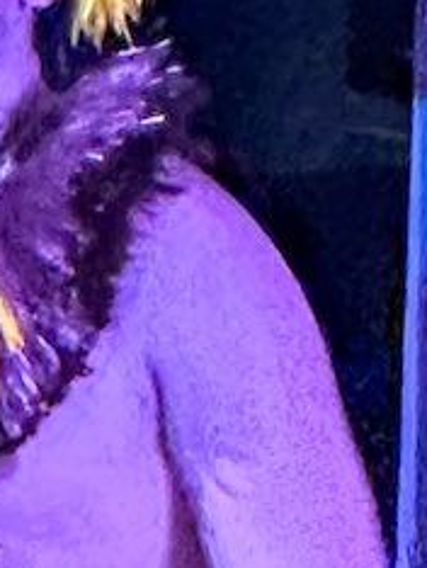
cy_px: -255
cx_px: -619
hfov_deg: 2.8
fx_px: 8635
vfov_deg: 3.8
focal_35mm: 526
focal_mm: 9
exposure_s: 1/40
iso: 1000
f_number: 2.8
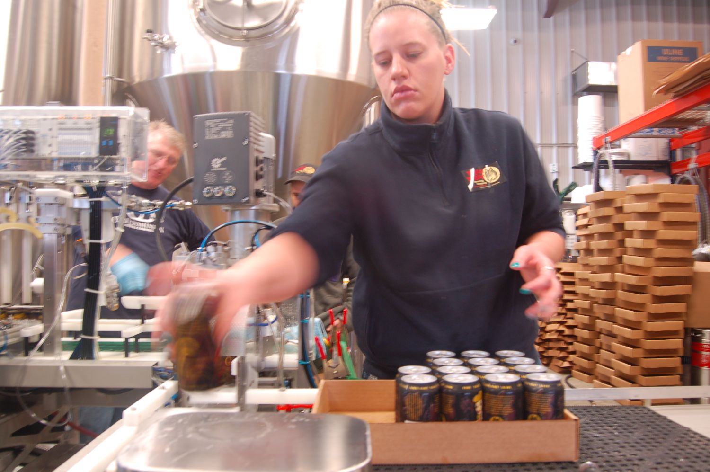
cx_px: 355
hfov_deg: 67.4
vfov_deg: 47.8
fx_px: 532
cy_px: 236
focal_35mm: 27
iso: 400
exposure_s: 1/6
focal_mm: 18
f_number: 5.6
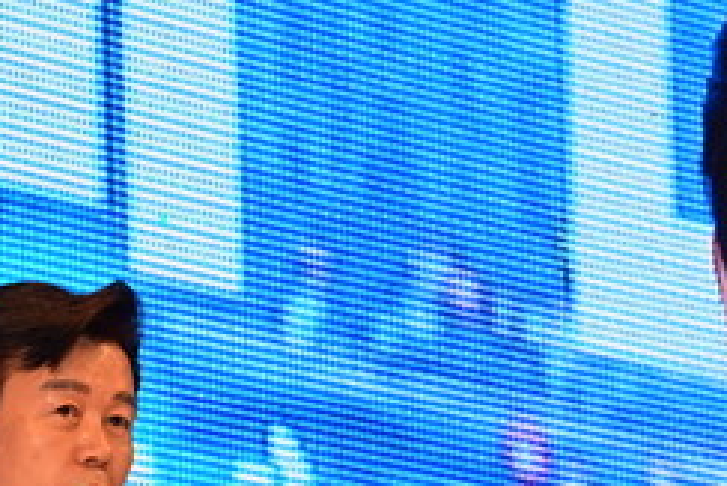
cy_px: 483
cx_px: 334
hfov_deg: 5.8
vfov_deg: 3.9
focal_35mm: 356
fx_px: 7193
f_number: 10
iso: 2500
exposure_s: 1/250
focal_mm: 145
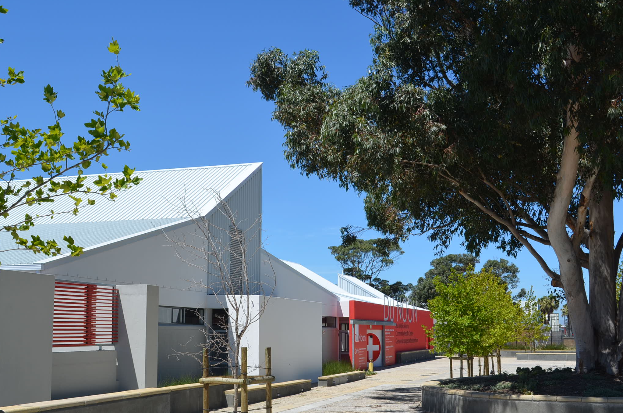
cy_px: 242
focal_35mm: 47
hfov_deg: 42.0
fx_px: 812
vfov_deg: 28.5
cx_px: 317
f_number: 8
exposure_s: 1/250
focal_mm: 26
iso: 100
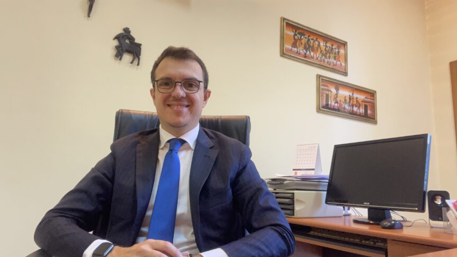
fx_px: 315
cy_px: 137
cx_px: 226
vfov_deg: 44.4
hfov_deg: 71.9
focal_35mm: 26
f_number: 2.2
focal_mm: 2.71
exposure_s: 1/33
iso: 250
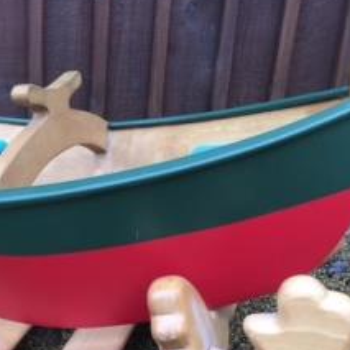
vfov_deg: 31.4
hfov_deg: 30.5
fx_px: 618
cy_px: 227
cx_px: 48
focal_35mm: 54
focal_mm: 4.15
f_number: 2.2
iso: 40
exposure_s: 1/100
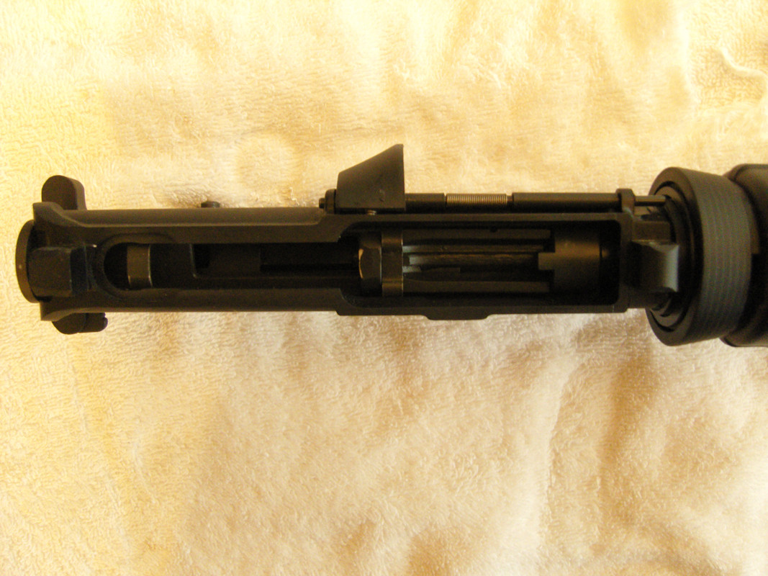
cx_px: 384
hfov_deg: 54.0
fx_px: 754
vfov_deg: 41.8
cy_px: 288
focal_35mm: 34
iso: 400
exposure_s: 1/40
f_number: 2.8
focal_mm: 7.3
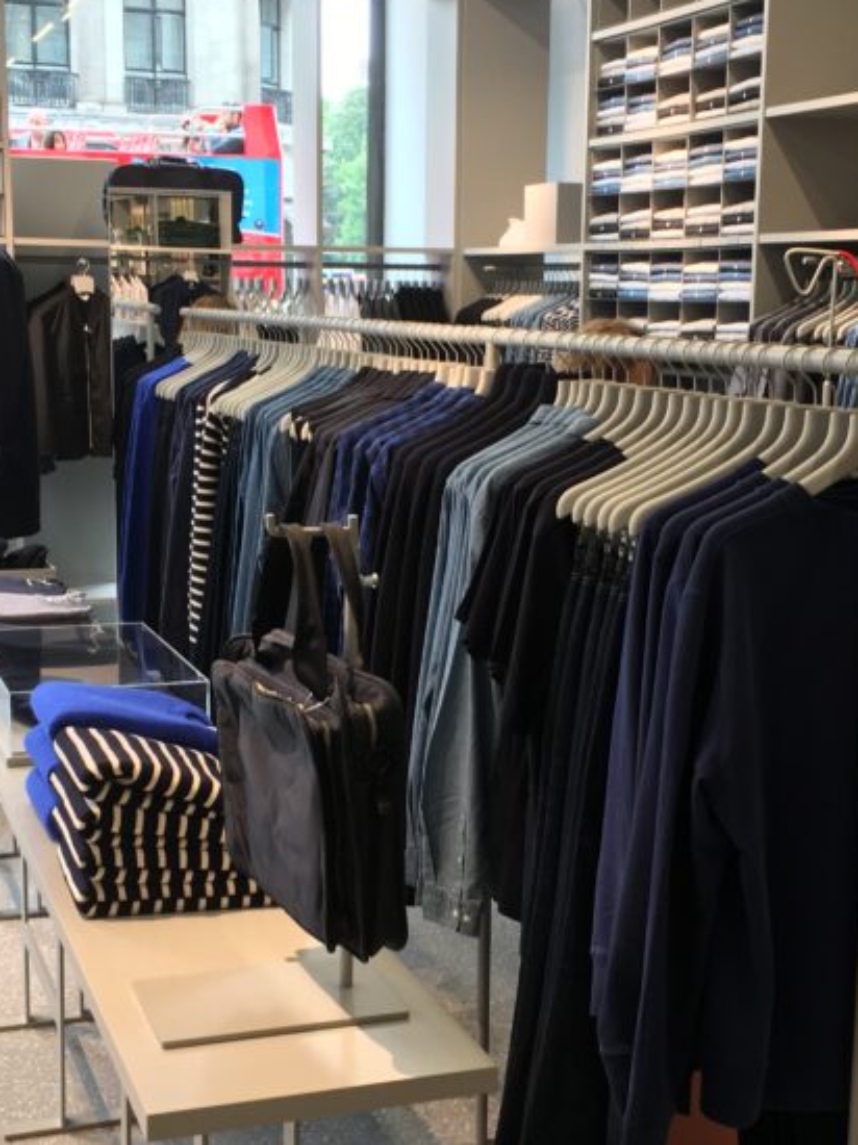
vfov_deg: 35.5
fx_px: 1786
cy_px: 652
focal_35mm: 54
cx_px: 454
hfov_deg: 27.0
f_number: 2.2
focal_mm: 4.15
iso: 32
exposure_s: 1/50
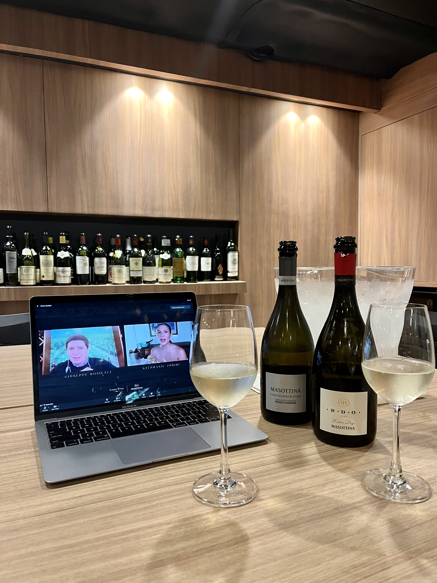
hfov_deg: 53.1
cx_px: 218
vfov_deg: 67.3
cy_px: 292
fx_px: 438
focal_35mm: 26
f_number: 1.6
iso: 320
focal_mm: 5.1
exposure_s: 1/60
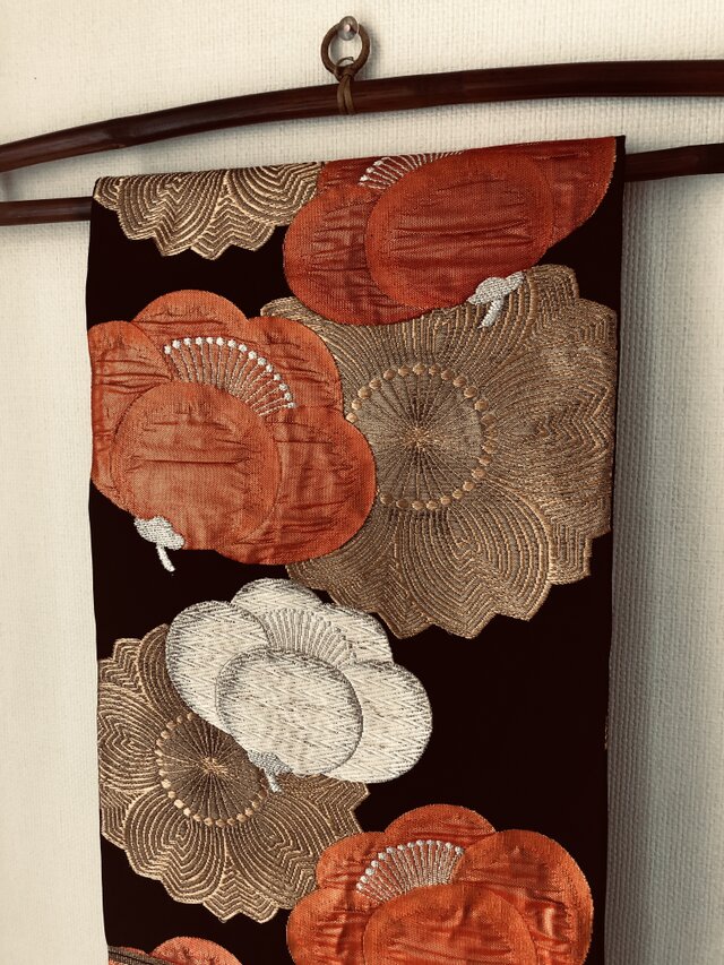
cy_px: 482
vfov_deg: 63.4
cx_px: 362
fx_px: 781
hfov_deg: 49.8
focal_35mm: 28
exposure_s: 1/15
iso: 40
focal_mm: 3.99
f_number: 1.8
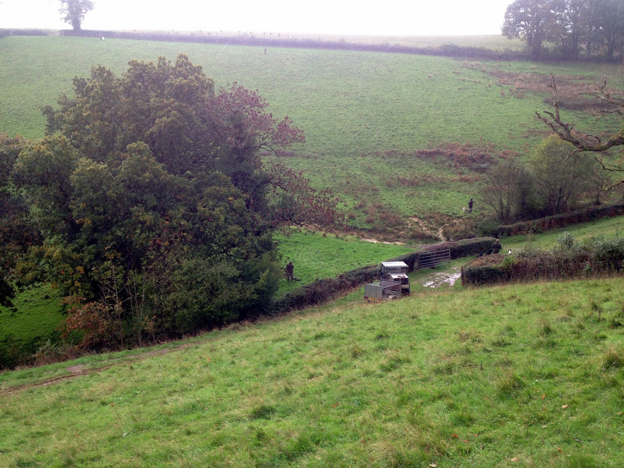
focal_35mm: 35
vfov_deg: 40.7
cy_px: 234
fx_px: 631
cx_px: 312
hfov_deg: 52.6
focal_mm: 4.28
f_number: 2.4
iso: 50
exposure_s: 1/298
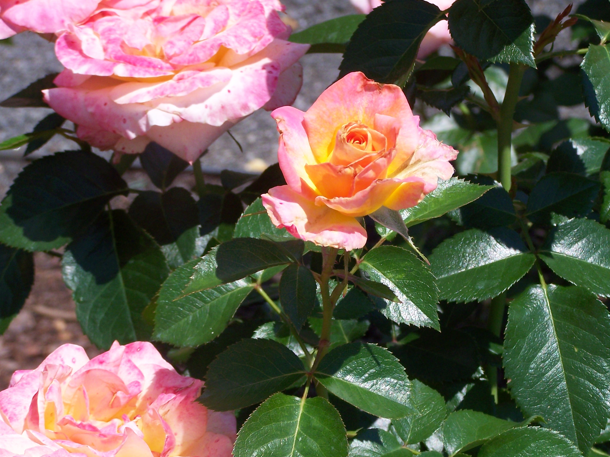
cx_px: 381
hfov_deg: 14.3
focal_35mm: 138
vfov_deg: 10.7
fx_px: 2432
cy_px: 252
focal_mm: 17.5
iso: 64
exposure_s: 1/640
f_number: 4.5
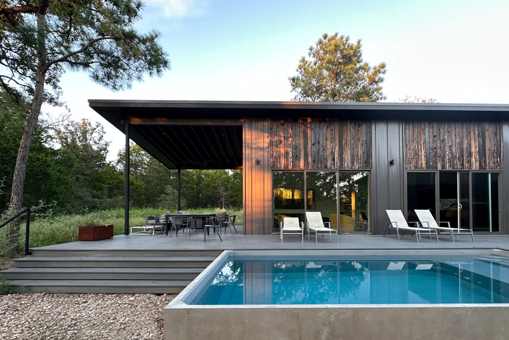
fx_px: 212
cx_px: 253
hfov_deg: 100.4
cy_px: 184
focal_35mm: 15
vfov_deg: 77.2
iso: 200
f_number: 2.2
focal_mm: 2.22
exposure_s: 1/100
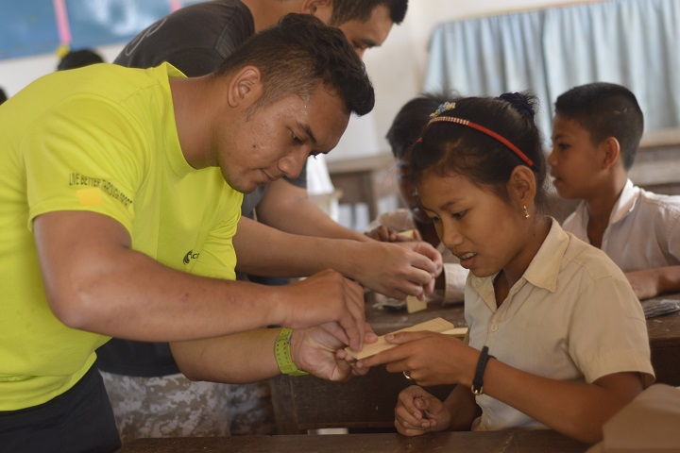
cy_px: 226
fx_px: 1417
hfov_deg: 27.0
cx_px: 340
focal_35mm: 75
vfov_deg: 18.2
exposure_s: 1/80
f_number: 2.2
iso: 360
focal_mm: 50
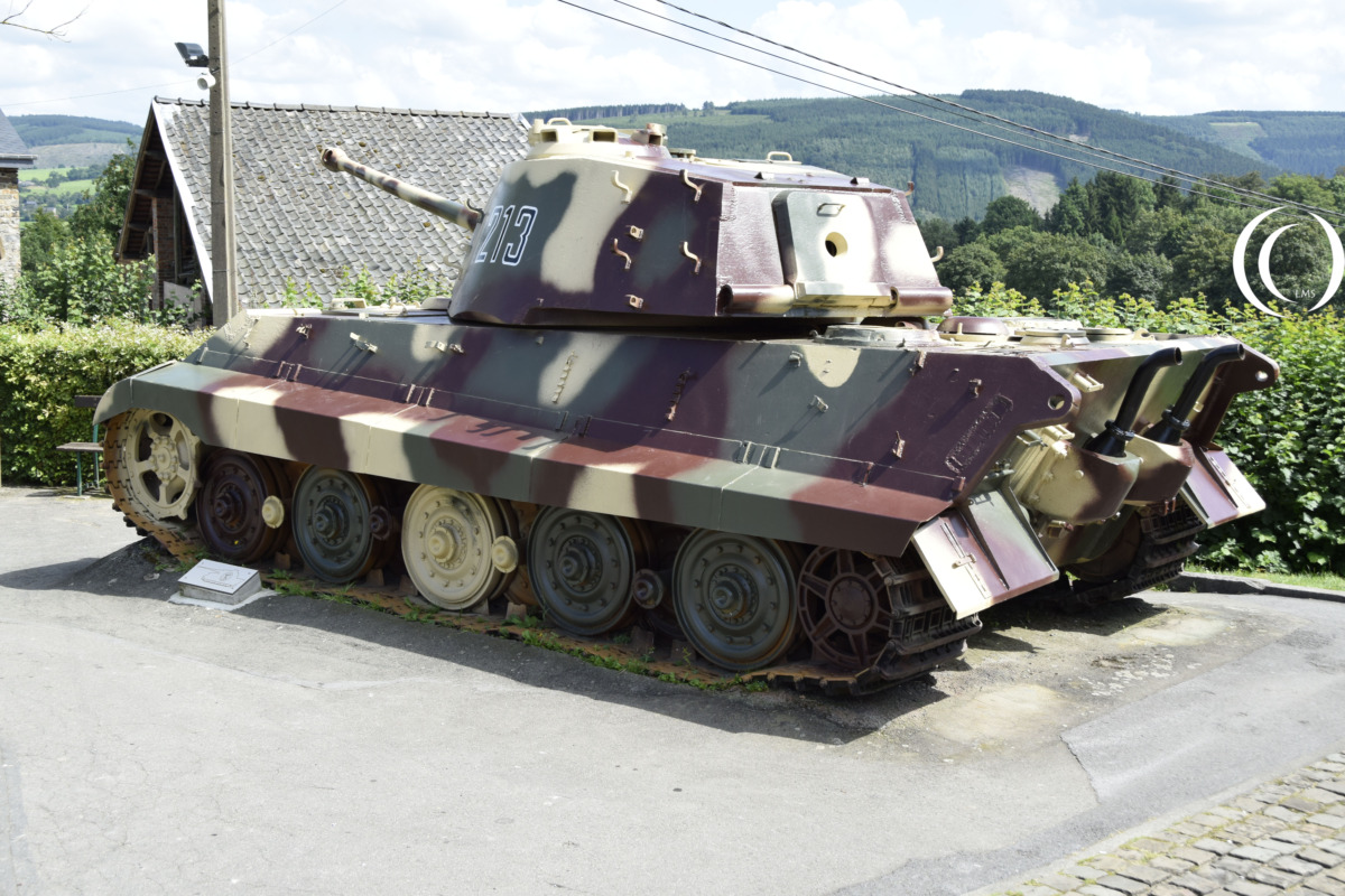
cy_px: 448
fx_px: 1569
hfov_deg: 46.4
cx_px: 672
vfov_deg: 31.9
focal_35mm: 42
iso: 200
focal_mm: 28
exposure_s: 1/250
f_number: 8
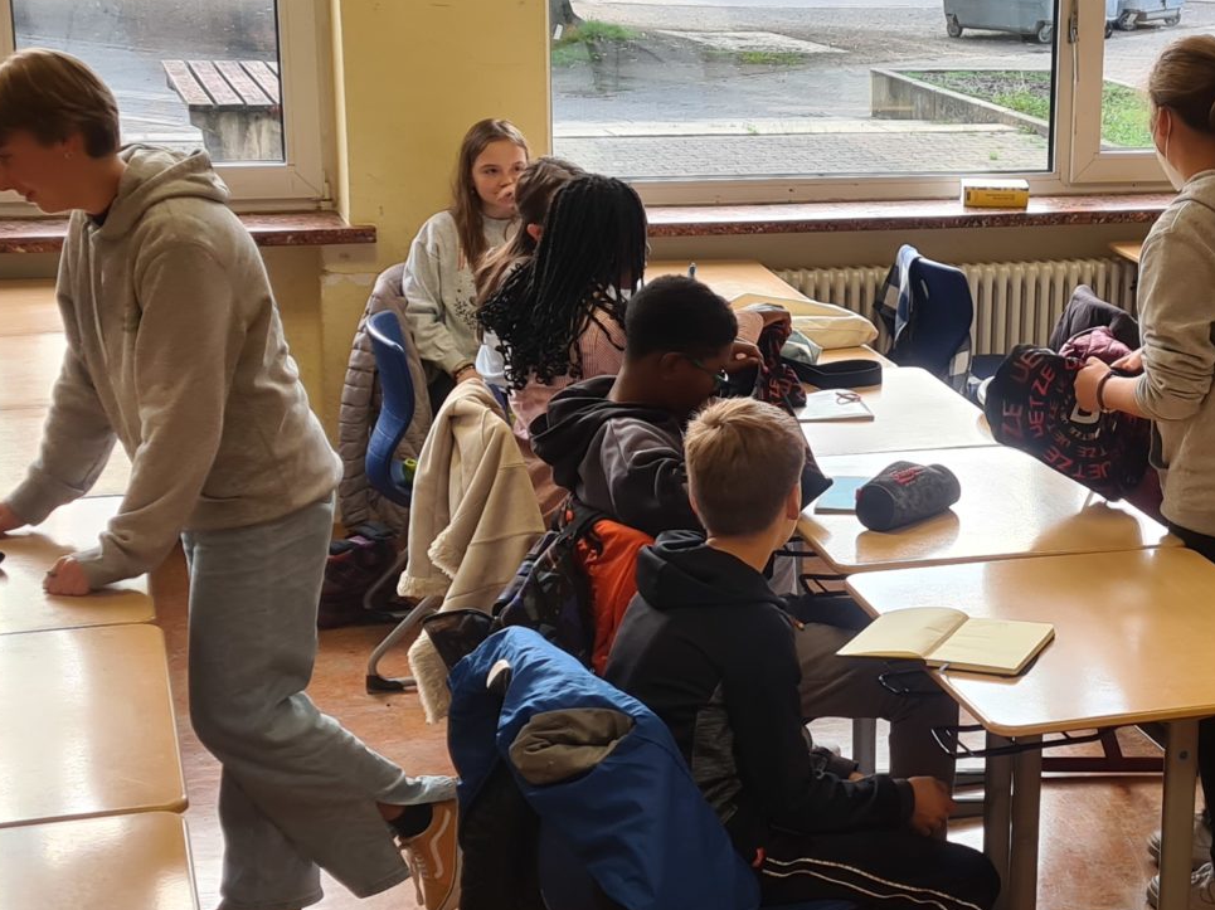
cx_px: 990
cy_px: 475
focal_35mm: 69
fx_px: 2421
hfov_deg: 27.6
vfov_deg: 21.3
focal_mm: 5.4
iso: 50
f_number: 1.8
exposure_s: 1/100
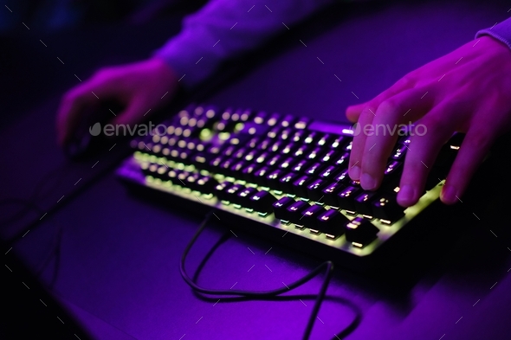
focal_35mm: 53
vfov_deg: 25.5
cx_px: 256
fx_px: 752
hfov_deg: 37.5
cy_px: 170
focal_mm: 35
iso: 3200
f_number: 2
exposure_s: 1/80
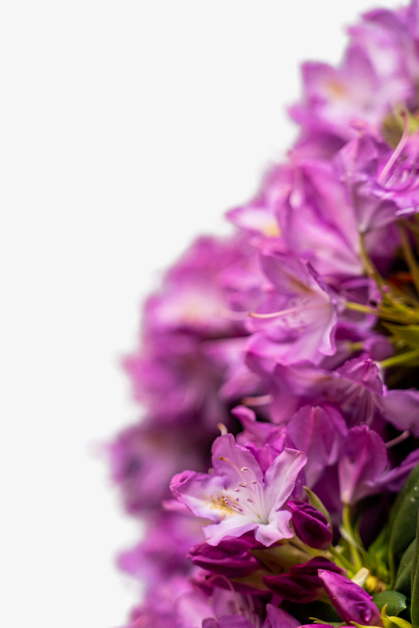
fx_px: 1309
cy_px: 314
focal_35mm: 75
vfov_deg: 27.0
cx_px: 210
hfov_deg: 18.2
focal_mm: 75
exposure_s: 1/800
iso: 800
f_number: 3.2
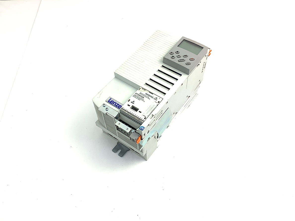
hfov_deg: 58.3
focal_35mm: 31
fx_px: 264
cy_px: 110
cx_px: 148
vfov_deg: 45.4
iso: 50
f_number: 2.4
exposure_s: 1/50
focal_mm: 3.3
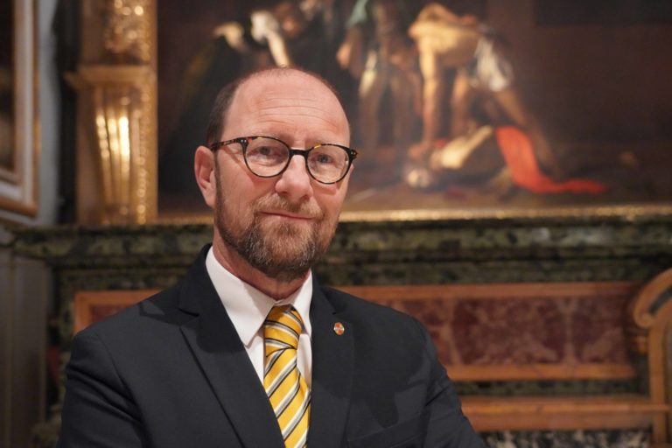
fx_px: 915
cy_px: 224
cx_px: 336
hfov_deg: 40.3
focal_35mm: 49
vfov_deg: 27.5
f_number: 4.5
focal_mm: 49
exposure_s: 1/40
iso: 12800
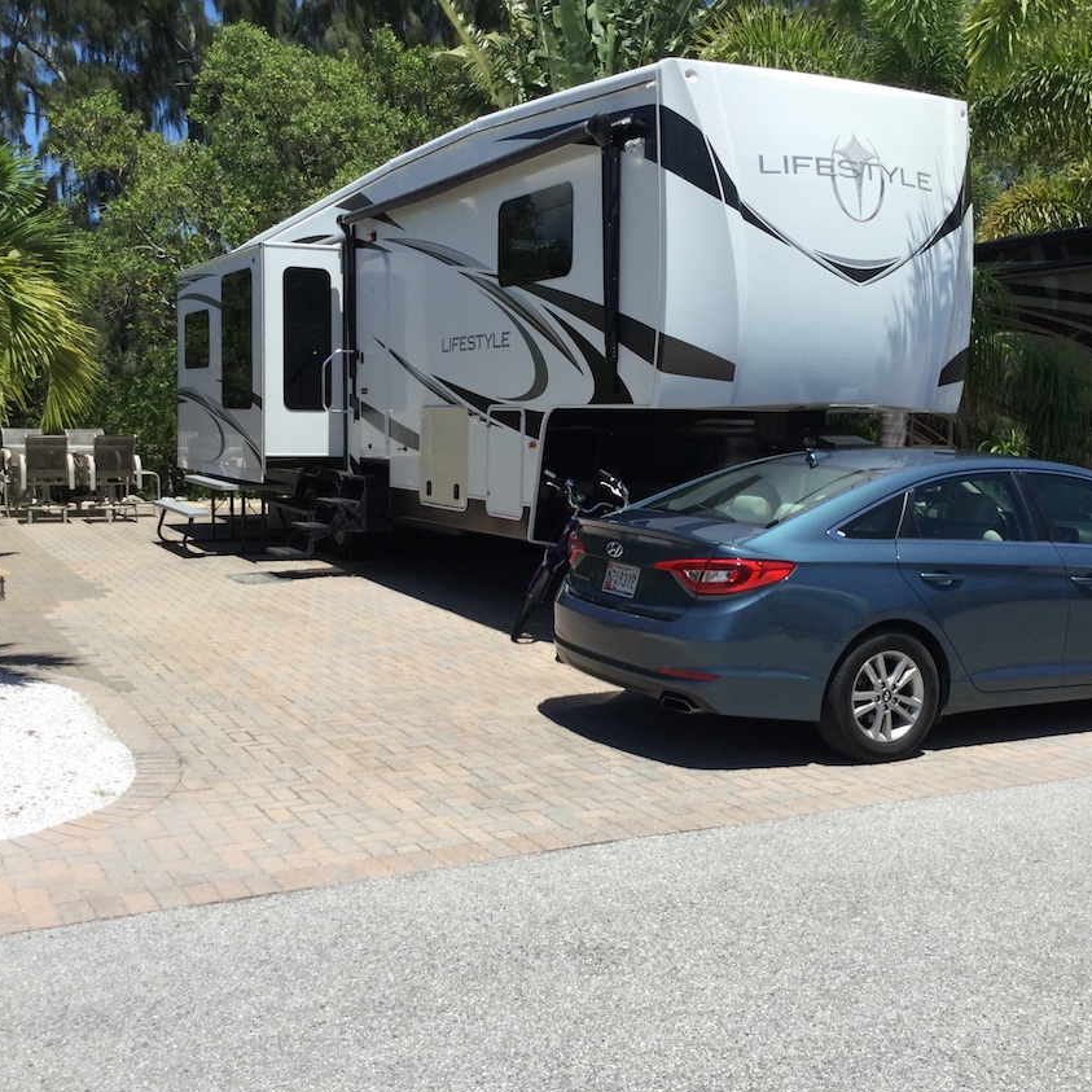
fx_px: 1392
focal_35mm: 39
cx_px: 592
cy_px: 521
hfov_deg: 42.8
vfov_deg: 42.8
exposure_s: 1/1404
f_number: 2.4
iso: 25
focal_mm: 3.3
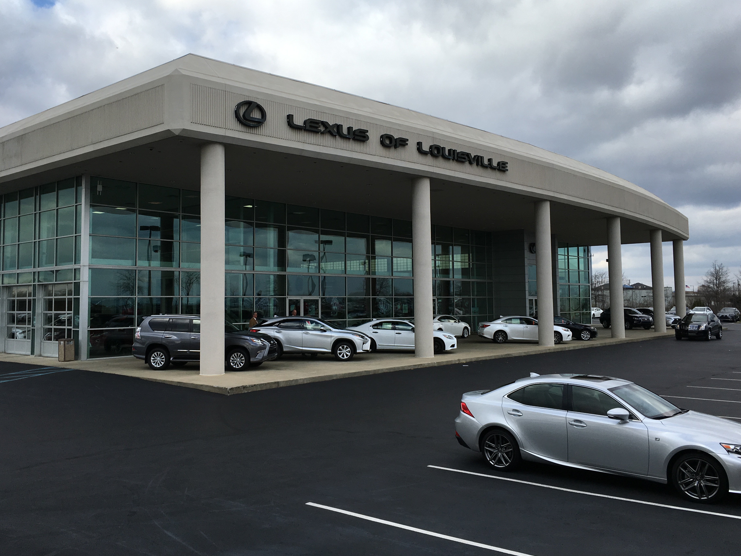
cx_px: 348
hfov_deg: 56.8
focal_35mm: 32
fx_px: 685
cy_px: 252
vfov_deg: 44.1
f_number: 2.2
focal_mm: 4.15
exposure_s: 1/950
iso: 25
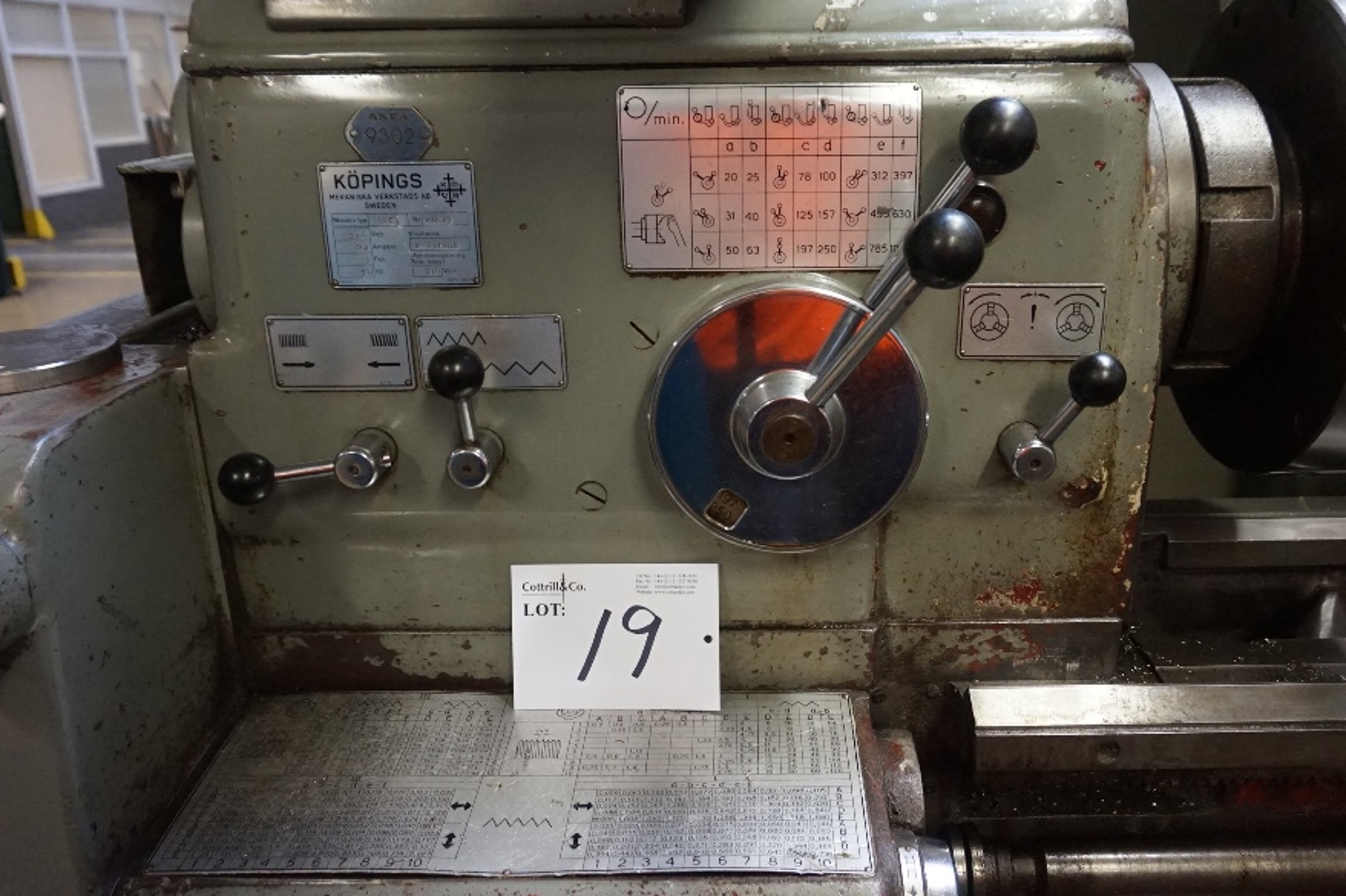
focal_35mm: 28
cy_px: 405
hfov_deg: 65.3
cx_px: 740
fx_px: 1047
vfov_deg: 46.3
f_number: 3.5
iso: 2500
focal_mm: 16
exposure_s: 1/160
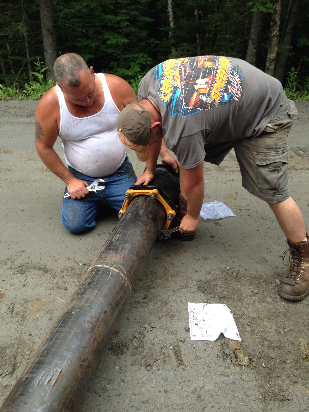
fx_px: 393
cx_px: 154
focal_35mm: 33
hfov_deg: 42.9
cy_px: 206
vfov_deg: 55.4
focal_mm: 4.12
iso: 50
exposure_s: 1/145
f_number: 2.4
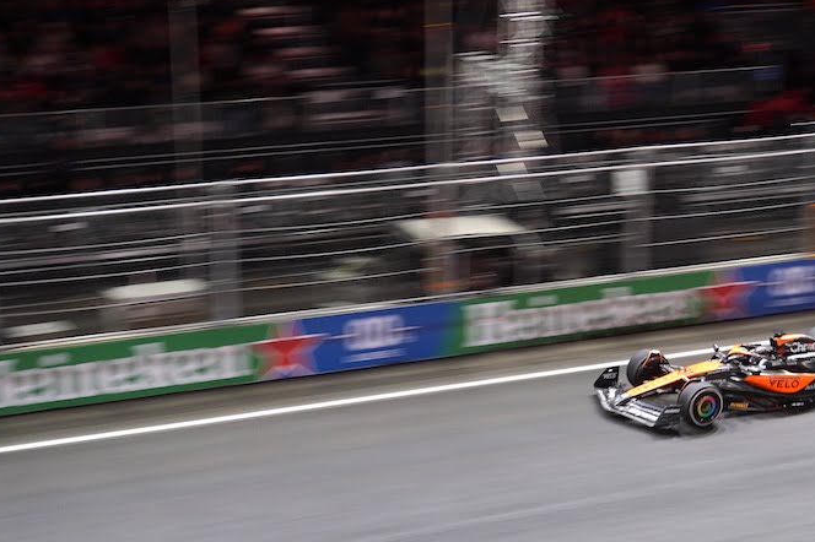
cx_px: 508
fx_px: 1923
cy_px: 385
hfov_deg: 23.9
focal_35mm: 85
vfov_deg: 16.0
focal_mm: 47
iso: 640
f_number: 4
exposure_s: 1/160
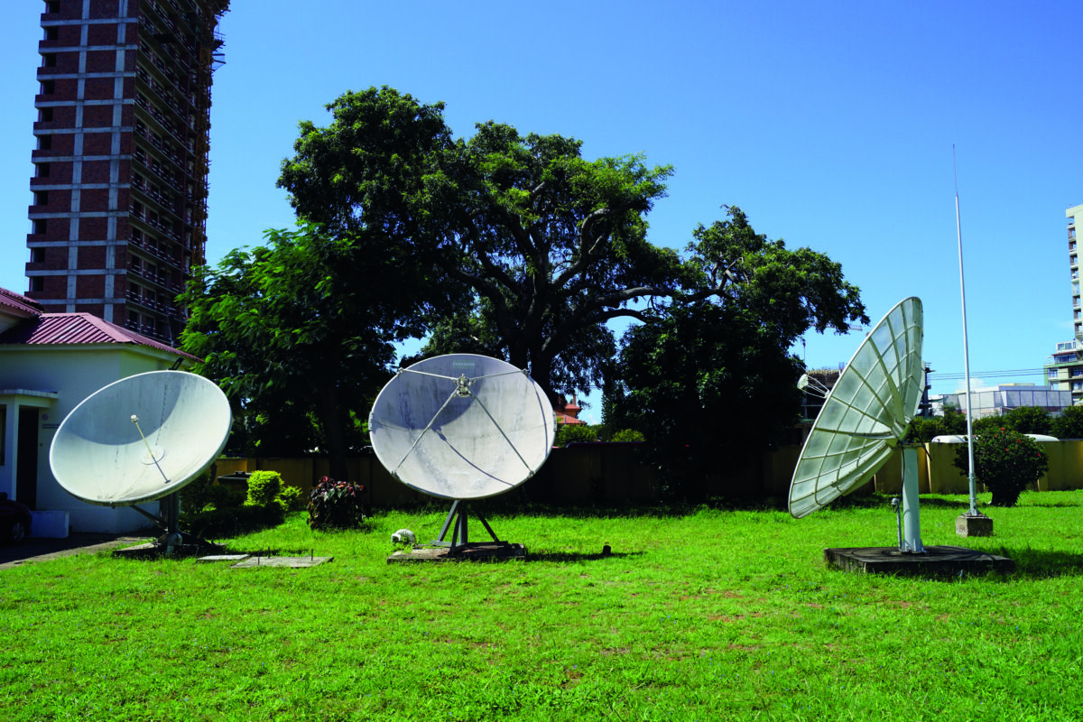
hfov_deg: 61.9
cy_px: 361
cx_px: 542
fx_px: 902
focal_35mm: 30
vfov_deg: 43.6
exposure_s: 1/160
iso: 100
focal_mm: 20
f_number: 10
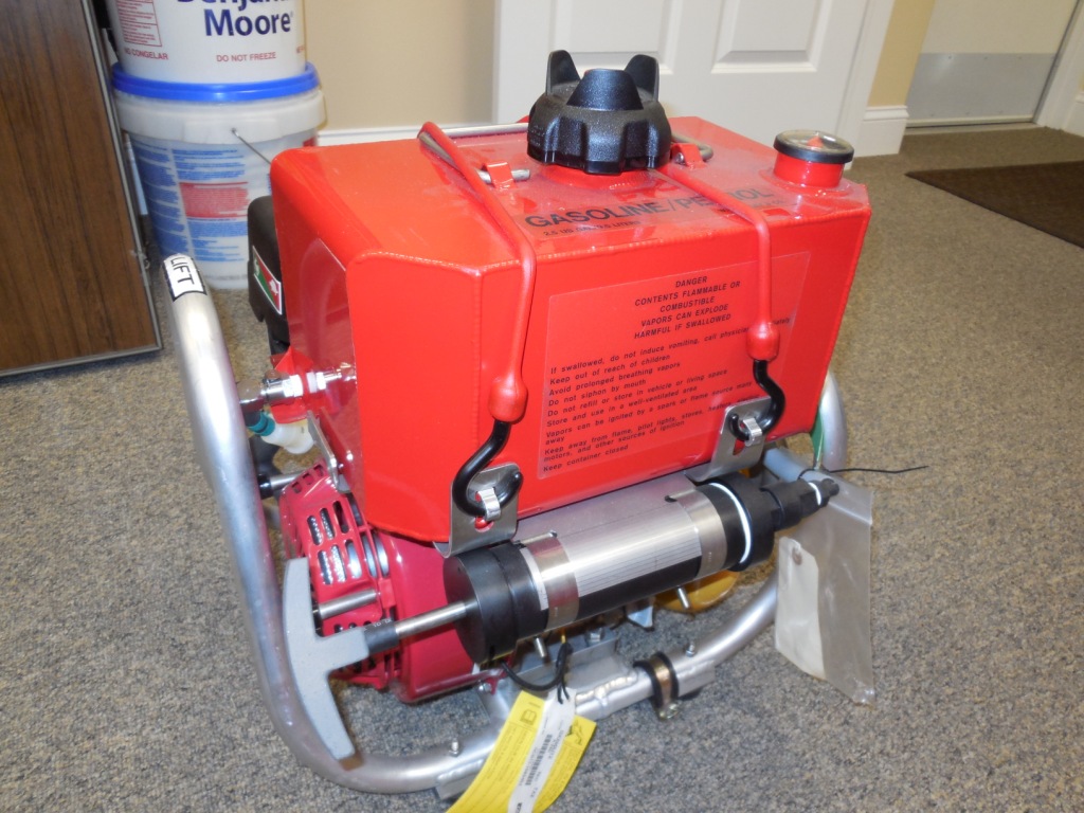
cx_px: 542
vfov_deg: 54.9
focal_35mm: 25
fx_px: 783
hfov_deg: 69.4
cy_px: 406
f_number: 3.1
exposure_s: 1/25
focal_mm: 4.5
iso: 200
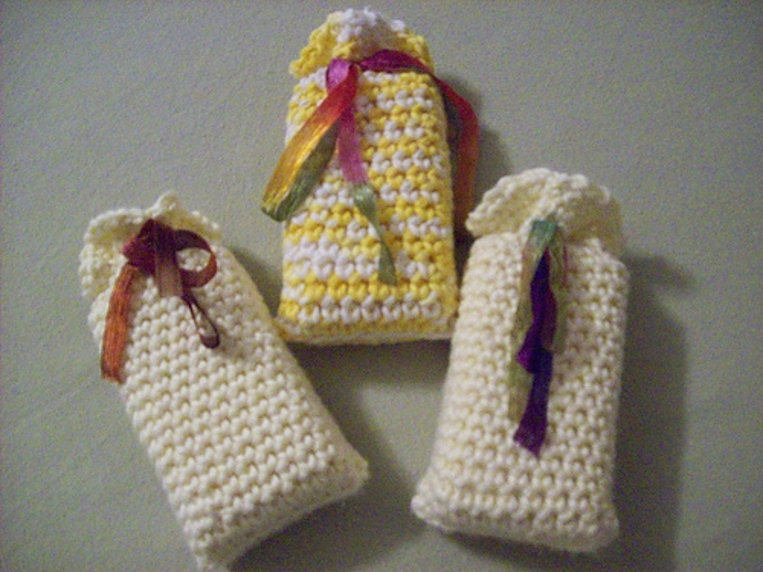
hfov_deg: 51.4
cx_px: 382
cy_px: 286
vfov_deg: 39.7
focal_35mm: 36
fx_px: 794
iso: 800
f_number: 2.7
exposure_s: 1/23.3
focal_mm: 6
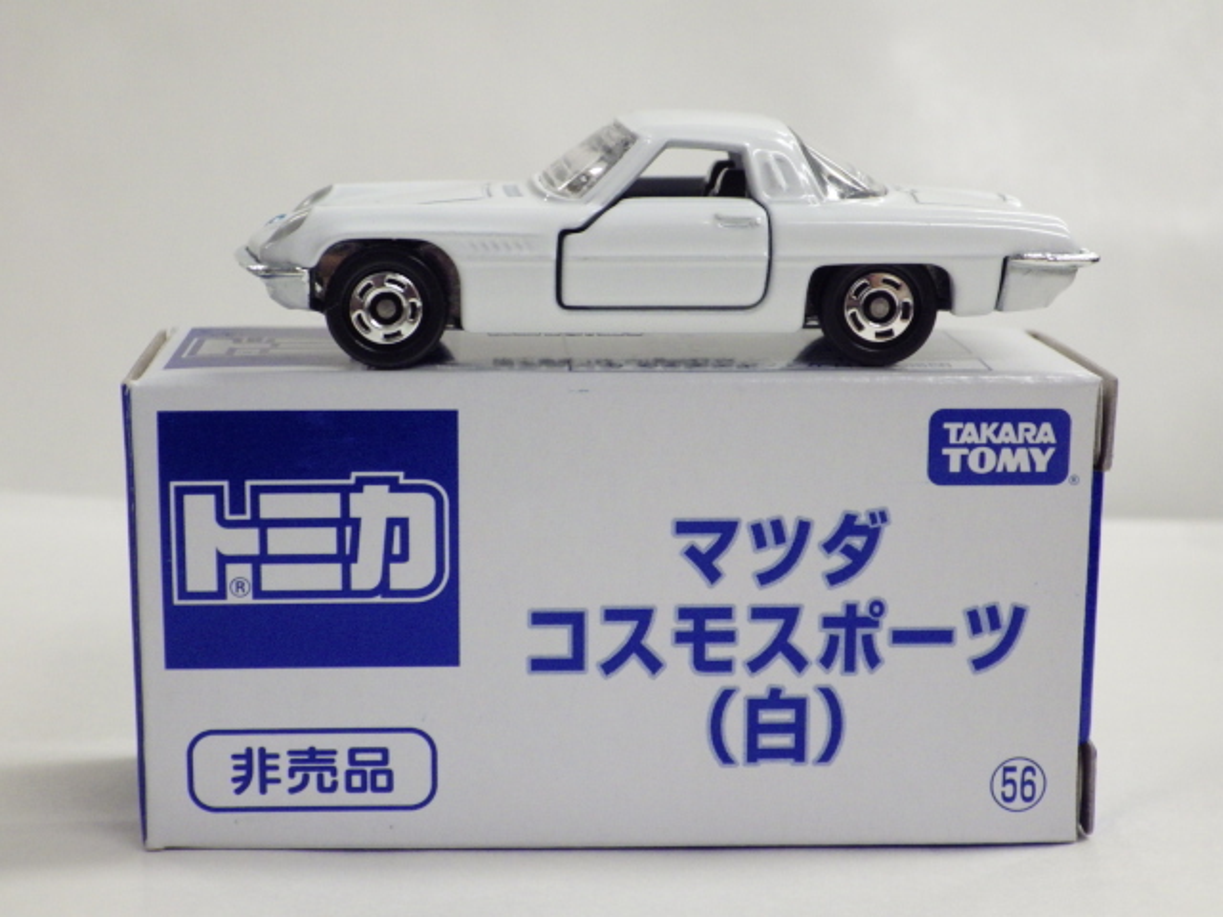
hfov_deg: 27.4
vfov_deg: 20.7
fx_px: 2508
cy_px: 458
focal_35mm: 71
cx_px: 612
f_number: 4.2
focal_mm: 12.8
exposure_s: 1/60
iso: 500
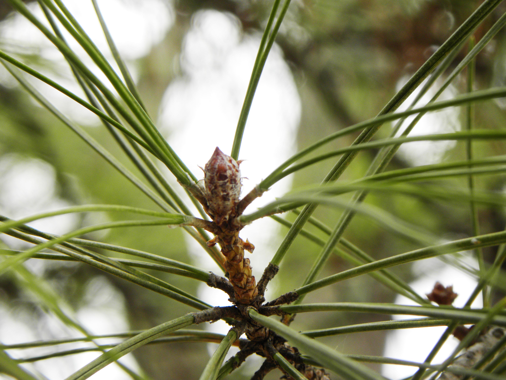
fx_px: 1886
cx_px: 253
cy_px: 190
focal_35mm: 129
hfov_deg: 15.3
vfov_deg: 11.5
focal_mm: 23
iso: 64
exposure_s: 1/120
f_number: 4.5
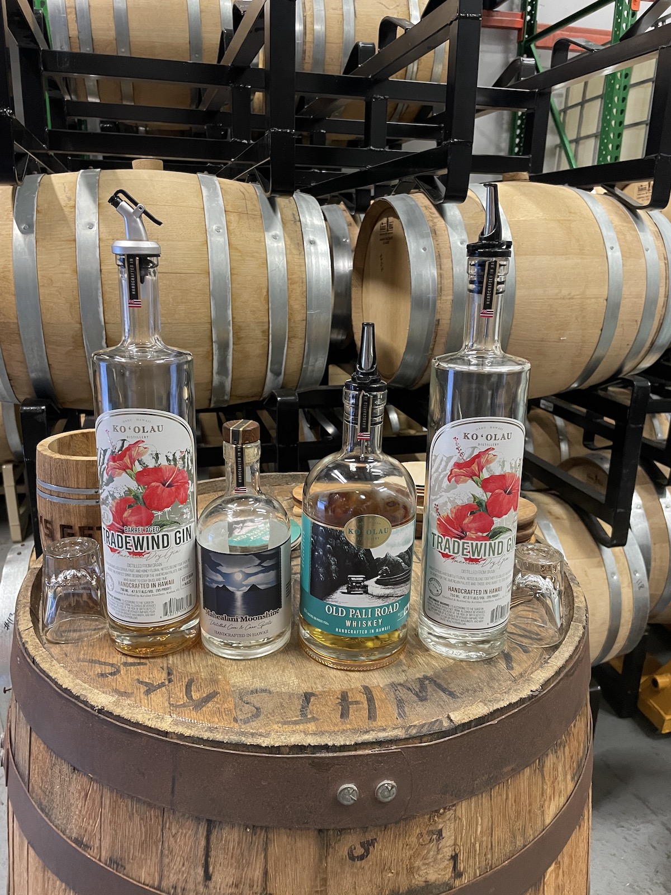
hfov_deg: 53.1
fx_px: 672
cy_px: 448
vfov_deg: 67.3
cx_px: 336
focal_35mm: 26
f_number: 1.6
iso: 400
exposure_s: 1/60
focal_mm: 4.2
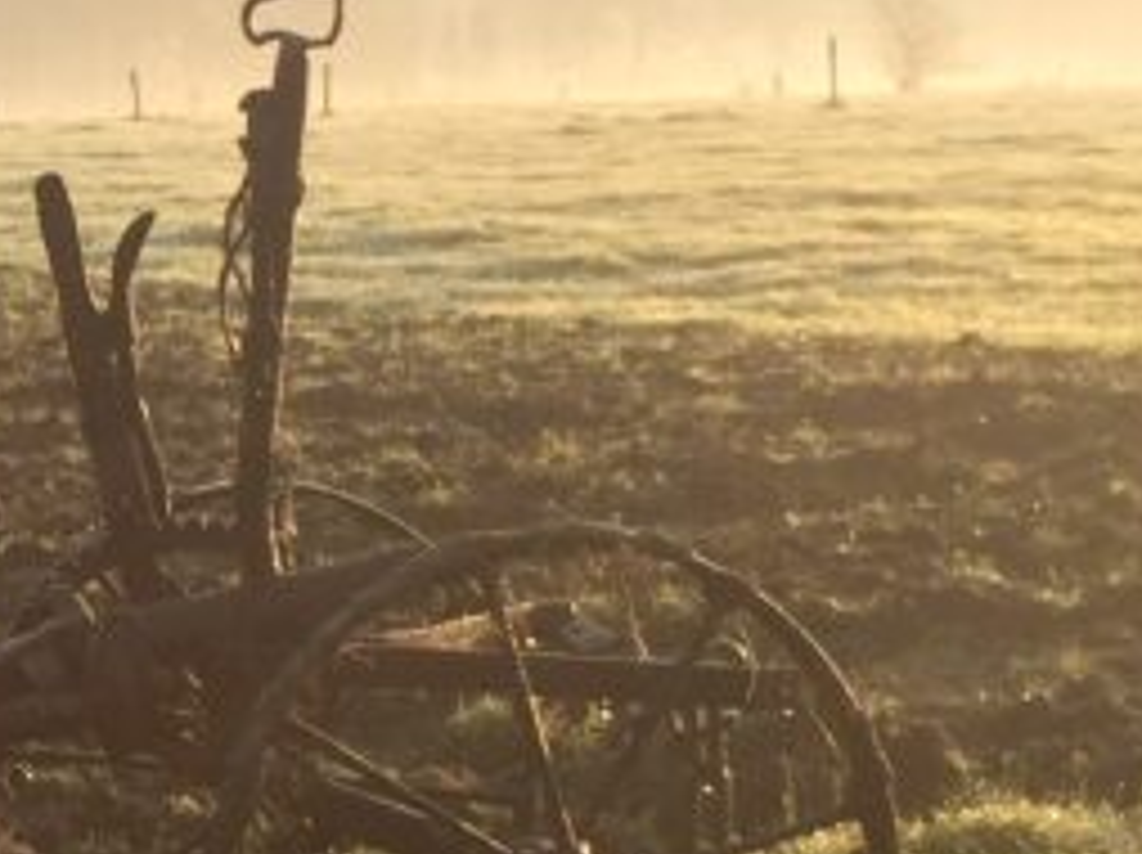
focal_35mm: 117
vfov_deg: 12.6
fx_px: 3856
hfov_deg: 16.1
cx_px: -279
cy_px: 243
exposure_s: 1/805
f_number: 2.2
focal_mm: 4.15
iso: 32
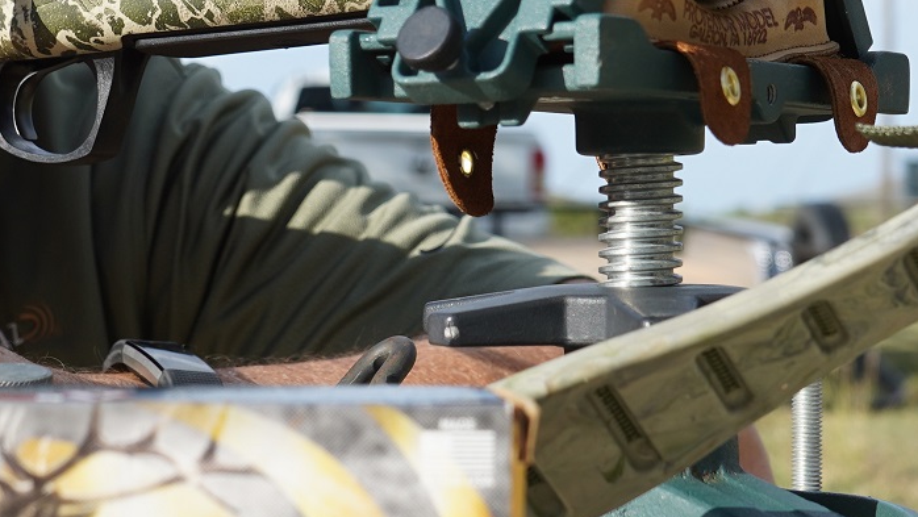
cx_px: 272
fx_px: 2483
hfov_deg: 20.8
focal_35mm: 102
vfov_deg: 11.8
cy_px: 118
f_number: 6.3
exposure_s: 1/500
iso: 200
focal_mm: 34
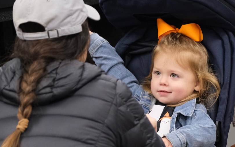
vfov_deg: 4.3
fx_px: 1934
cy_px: 96
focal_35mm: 302
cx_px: 105
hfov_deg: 7.0
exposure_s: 1/125
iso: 1600
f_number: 2.8
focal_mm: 134.4
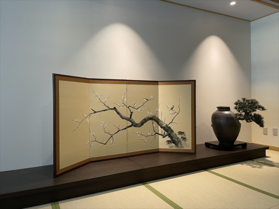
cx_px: 140
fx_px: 210
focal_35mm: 26
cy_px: 104
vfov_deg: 53.1
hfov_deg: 67.3
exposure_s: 1/60
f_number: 1.6
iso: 160
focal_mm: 4.2
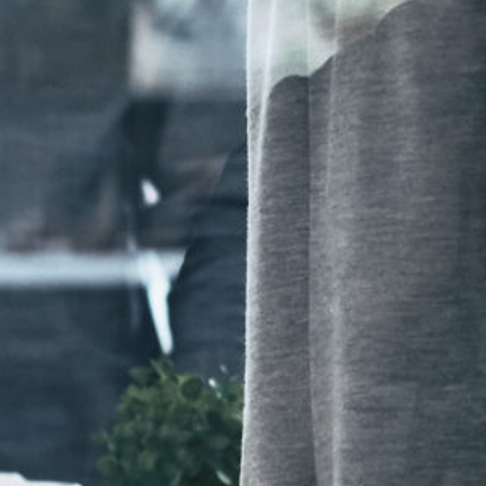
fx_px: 5734
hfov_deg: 4.8
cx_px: 597
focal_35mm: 361
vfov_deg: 4.9
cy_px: 154
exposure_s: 1/200
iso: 640
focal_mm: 50
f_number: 2.5
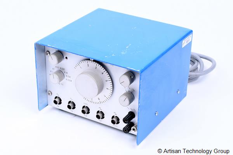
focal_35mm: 51
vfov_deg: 26.5
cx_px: 116
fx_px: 330
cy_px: 78
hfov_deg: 38.9
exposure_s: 1/200
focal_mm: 34
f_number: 13
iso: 200
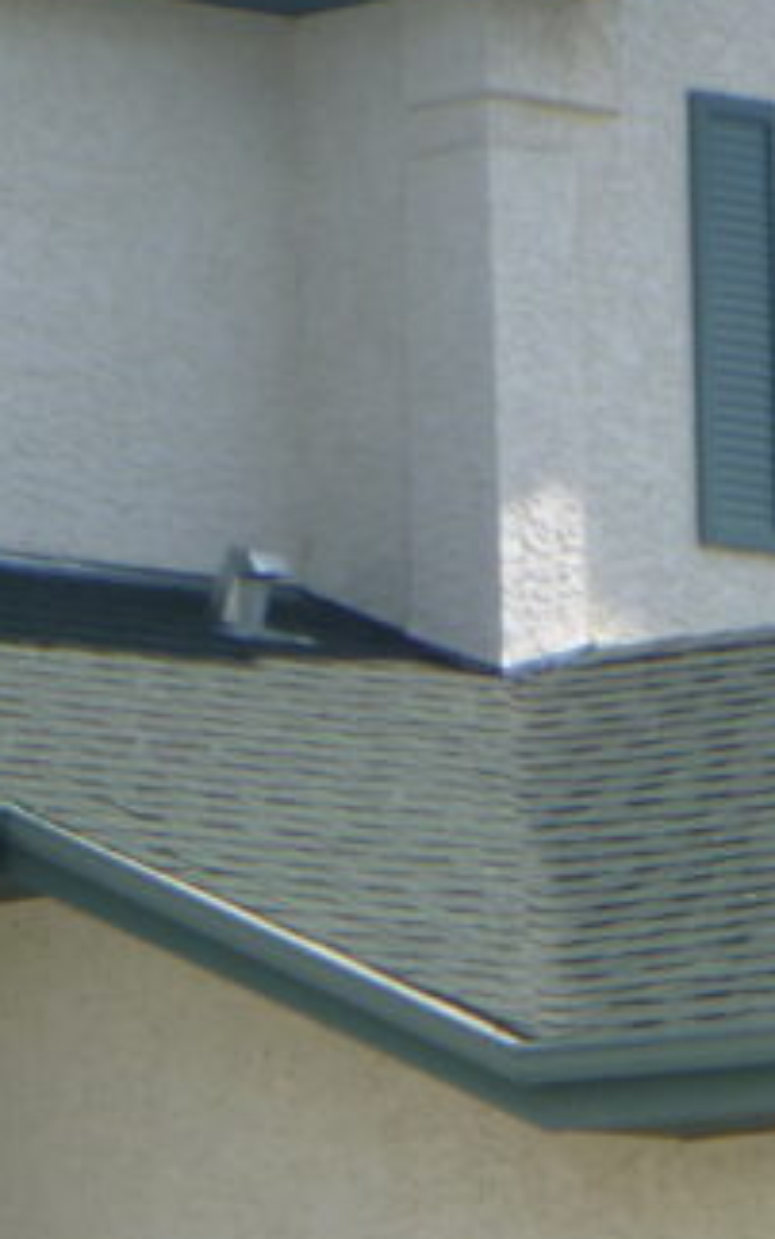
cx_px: 541
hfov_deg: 3.9
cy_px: 713
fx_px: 11350
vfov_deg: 6.2
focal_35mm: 336
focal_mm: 18
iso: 100
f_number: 5.7
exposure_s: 1/200
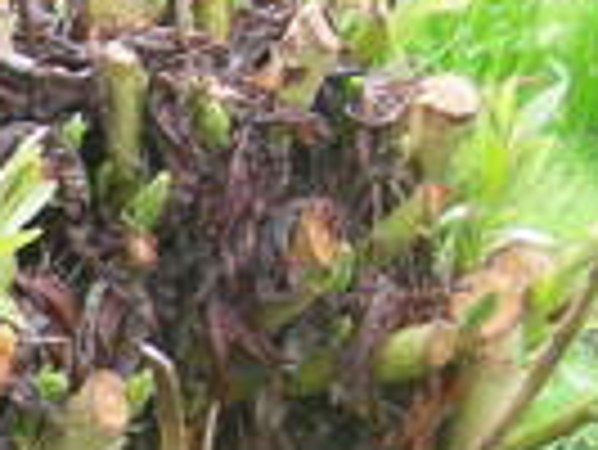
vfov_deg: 10.6
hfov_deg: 12.8
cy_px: 302
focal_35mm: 140
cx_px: -479
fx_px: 2421
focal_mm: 7.5
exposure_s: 1/63
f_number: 3
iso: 64
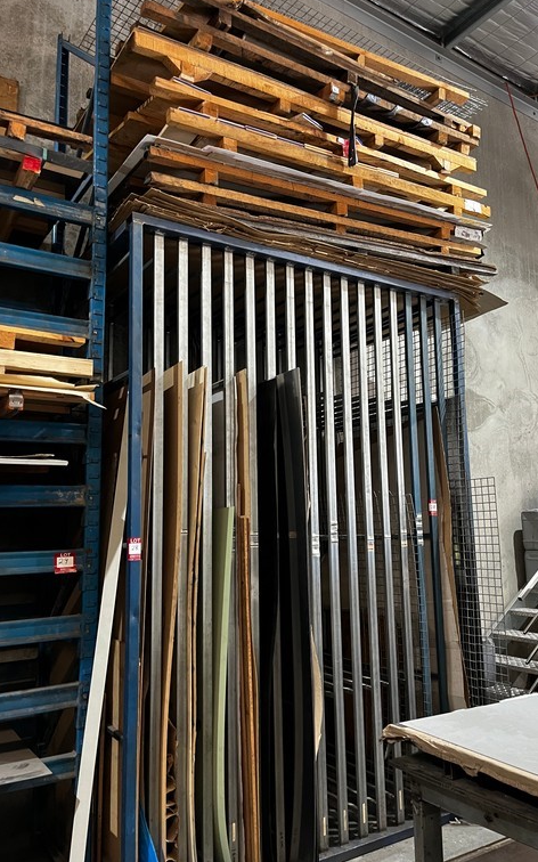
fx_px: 657
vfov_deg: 66.5
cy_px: 425
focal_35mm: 28
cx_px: 290
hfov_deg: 44.5
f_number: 1.6
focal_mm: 5.1
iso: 250
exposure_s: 1/60
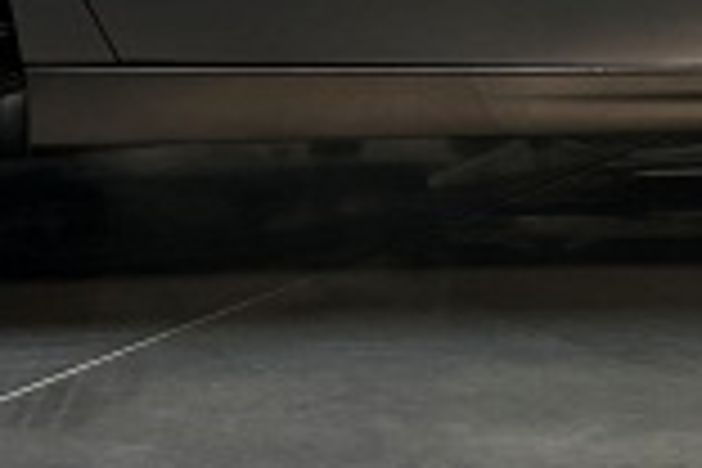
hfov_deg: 12.4
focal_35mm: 164
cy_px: 207
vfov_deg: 8.4
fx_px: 3198
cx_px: 716
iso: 400
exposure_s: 1/60
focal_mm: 6.86
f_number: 1.78
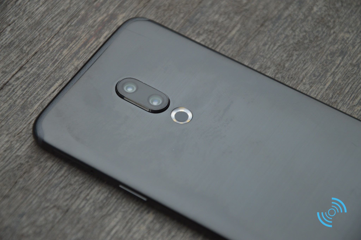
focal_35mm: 158
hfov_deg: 13.1
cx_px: 180
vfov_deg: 8.7
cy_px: 120
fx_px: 1578
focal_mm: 105
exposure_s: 1/250
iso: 400
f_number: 5.6
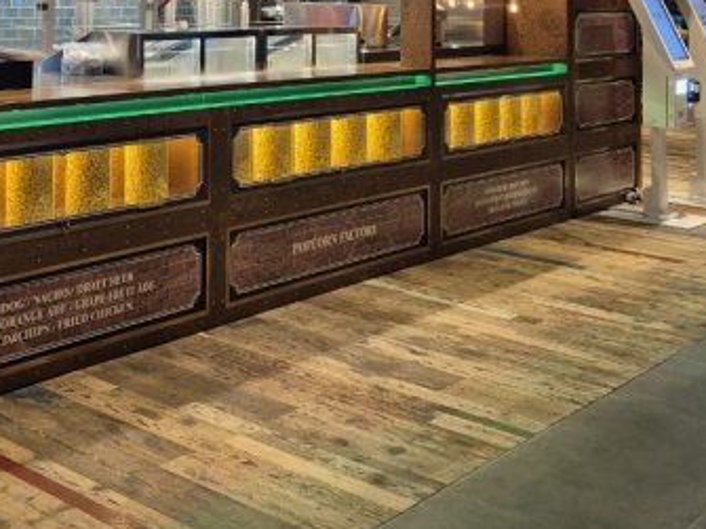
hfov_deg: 33.8
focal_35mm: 55
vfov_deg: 24.6
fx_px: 1121
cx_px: 126
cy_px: -65
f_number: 1.8
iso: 250
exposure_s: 1/54.1
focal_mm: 5.4
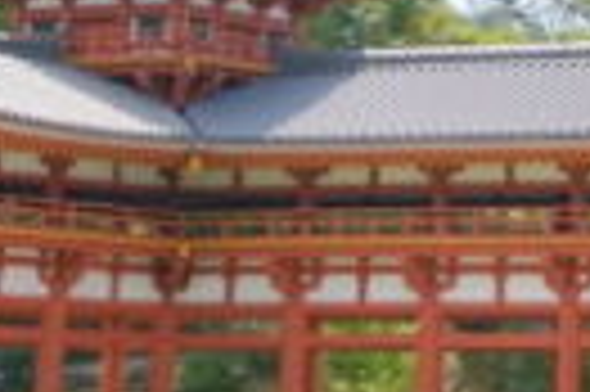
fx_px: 3503
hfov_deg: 9.2
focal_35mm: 214
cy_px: -230
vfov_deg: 6.3
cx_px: 1074
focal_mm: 24
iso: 640
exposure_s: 1/1250
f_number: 4
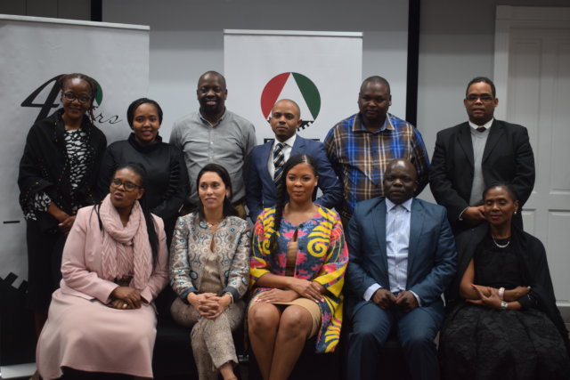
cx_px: 285
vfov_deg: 29.9
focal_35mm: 45
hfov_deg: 43.6
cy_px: 190
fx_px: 713
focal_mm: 30
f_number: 4.2
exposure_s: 1/60
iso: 720
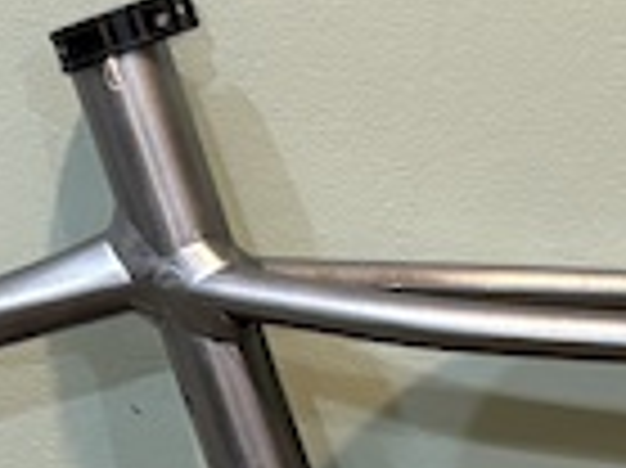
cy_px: 634
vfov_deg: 9.7
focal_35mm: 150
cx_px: 311
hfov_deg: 13.2
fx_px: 2710
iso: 400
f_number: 1.6
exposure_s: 1/60
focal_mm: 5.96
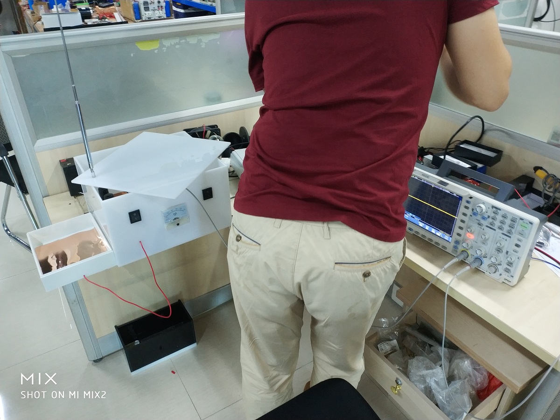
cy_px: 210
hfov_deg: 56.8
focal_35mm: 32
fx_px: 518
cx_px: 280
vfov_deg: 44.2
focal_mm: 4.5
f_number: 2
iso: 363
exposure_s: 1/17
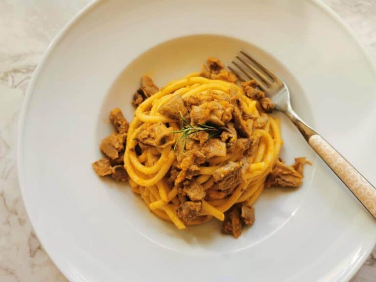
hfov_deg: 65.3
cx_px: 188
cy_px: 141
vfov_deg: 51.4
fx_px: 293
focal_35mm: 27
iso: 50
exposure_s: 1/159
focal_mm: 5.56
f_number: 1.6
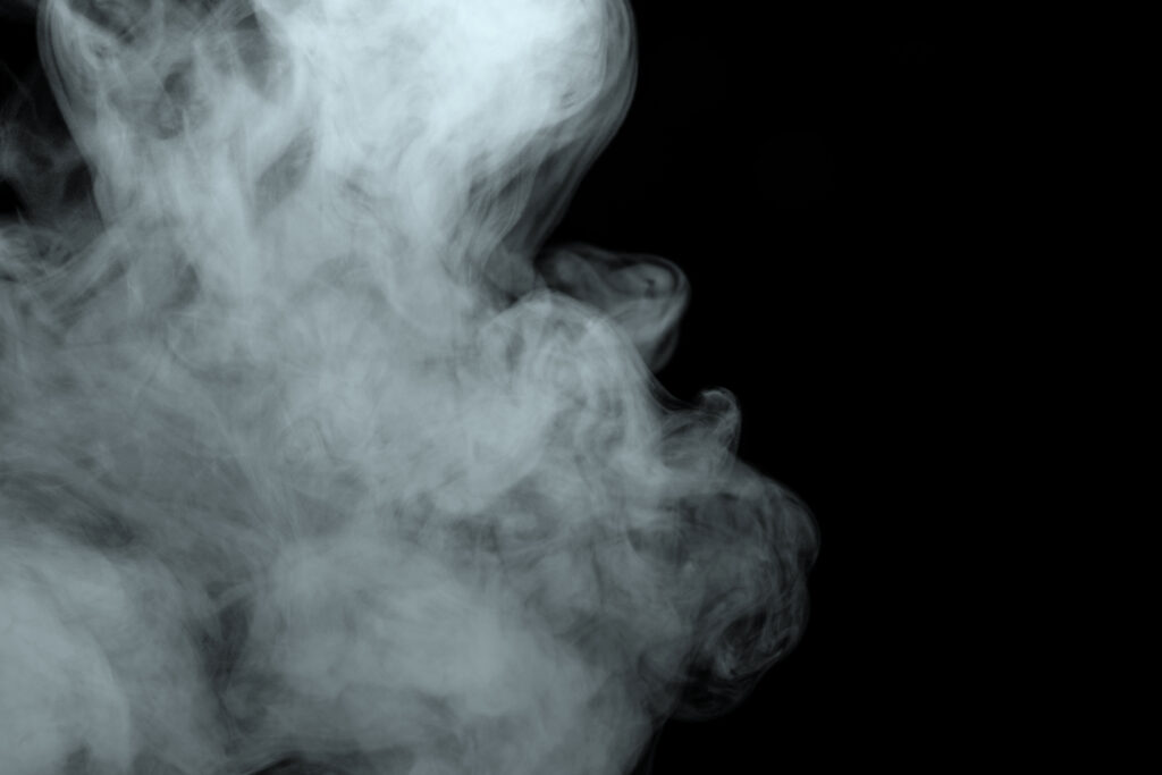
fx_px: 2130
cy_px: 388
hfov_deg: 30.5
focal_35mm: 66
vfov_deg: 20.6
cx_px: 581
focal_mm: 66
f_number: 16
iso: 100
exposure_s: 1/100
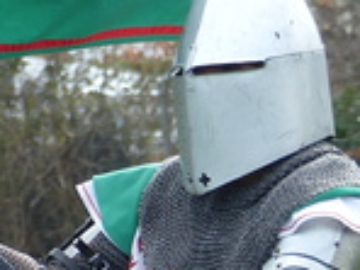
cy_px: 304
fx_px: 8767
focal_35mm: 843
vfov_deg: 1.8
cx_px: 92
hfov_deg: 2.4
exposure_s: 1/500
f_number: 2.8
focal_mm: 35.1
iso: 100
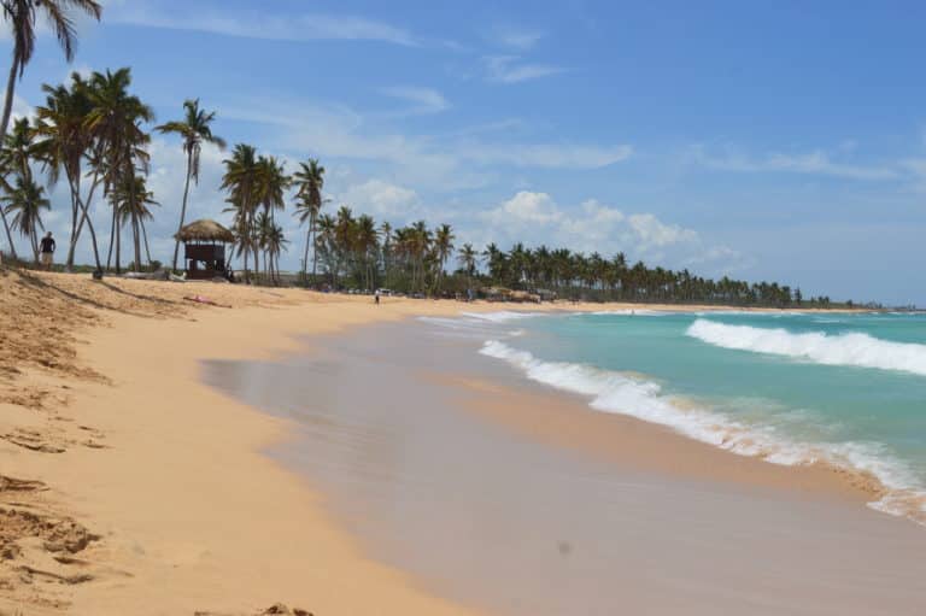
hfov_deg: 41.1
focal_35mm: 48
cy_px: 308
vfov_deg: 28.0
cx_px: 463
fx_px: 1234
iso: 100
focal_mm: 32
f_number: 8
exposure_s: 1/250
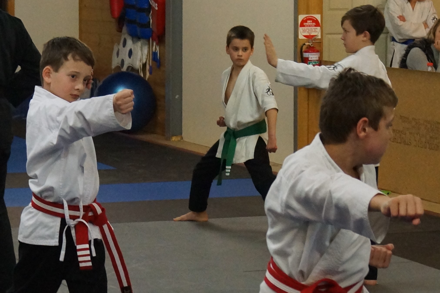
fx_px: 642
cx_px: 220
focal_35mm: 52
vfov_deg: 25.7
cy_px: 146
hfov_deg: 37.9
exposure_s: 1/50
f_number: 4.5
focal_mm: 35
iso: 1600
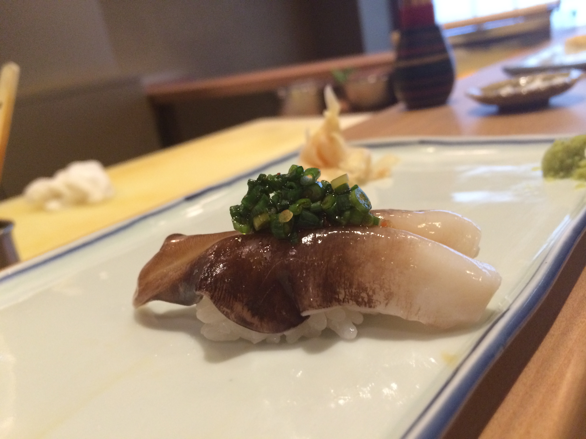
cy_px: 220
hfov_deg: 60.0
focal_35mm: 30
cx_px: 293
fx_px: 508
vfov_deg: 46.8
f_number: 2.2
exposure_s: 1/24
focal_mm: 4.12
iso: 320
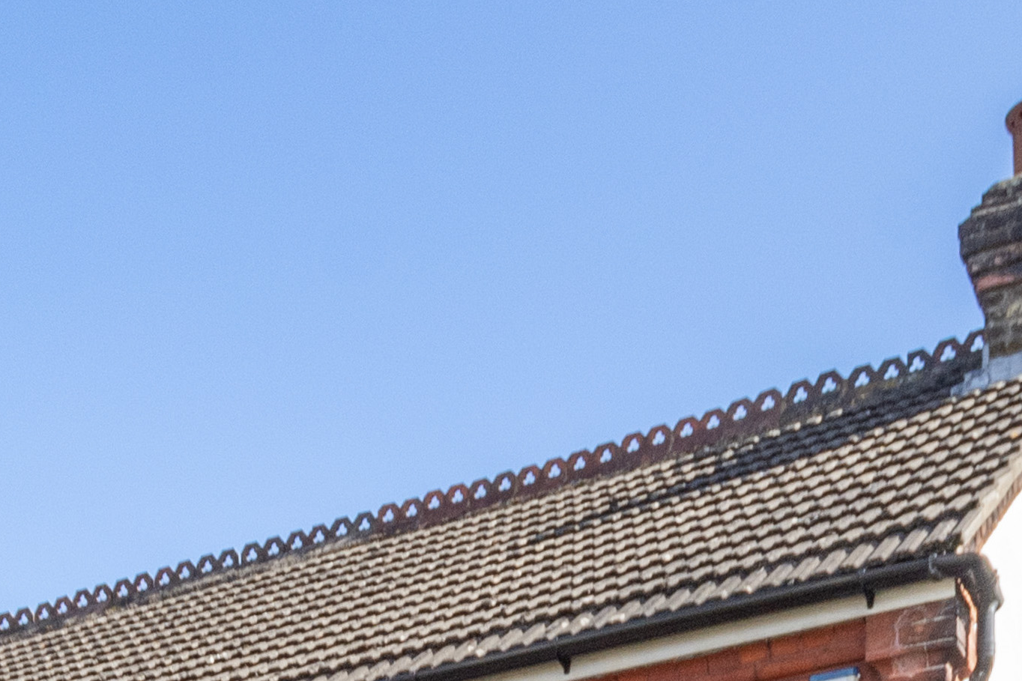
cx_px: 288
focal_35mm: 66
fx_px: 1873
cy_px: 1378
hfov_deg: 30.1
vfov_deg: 15.9
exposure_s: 1/400
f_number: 7.1
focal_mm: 10
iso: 400
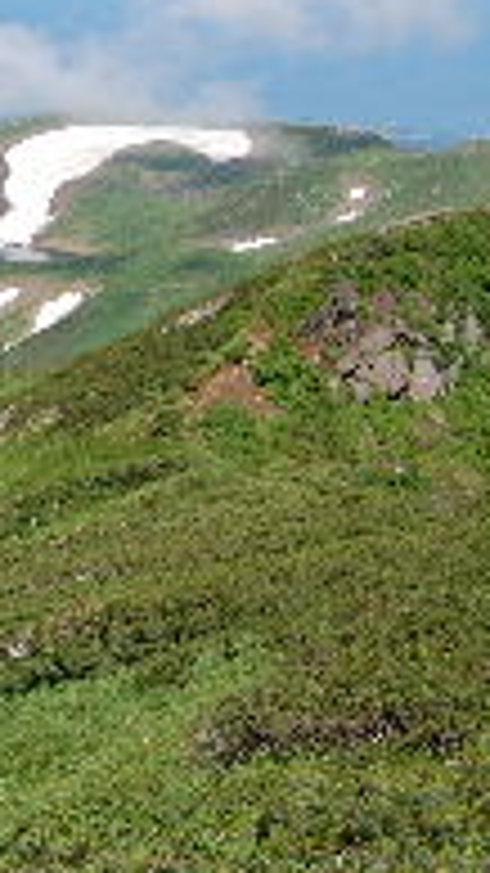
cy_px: 284
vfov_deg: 25.2
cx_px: -396
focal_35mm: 84
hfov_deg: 13.0
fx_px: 1942
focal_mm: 26
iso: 200
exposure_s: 1/400
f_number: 10
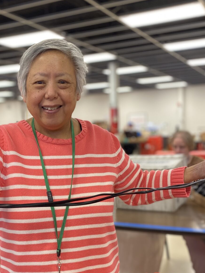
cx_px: 75
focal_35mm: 46
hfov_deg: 31.3
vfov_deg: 41.0
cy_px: 165
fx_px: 363
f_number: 1.8
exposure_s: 1/60
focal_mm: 4.25
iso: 125
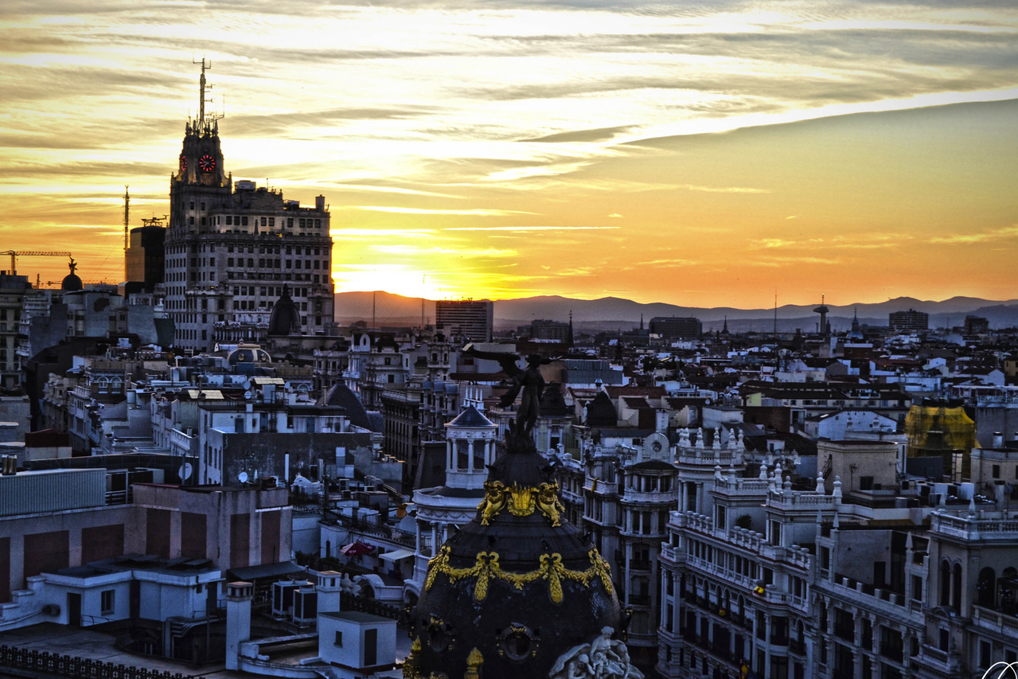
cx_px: 470
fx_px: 1612
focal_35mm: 57
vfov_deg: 23.8
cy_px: 374
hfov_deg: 35.0
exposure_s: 1/160
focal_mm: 30
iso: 100
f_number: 5
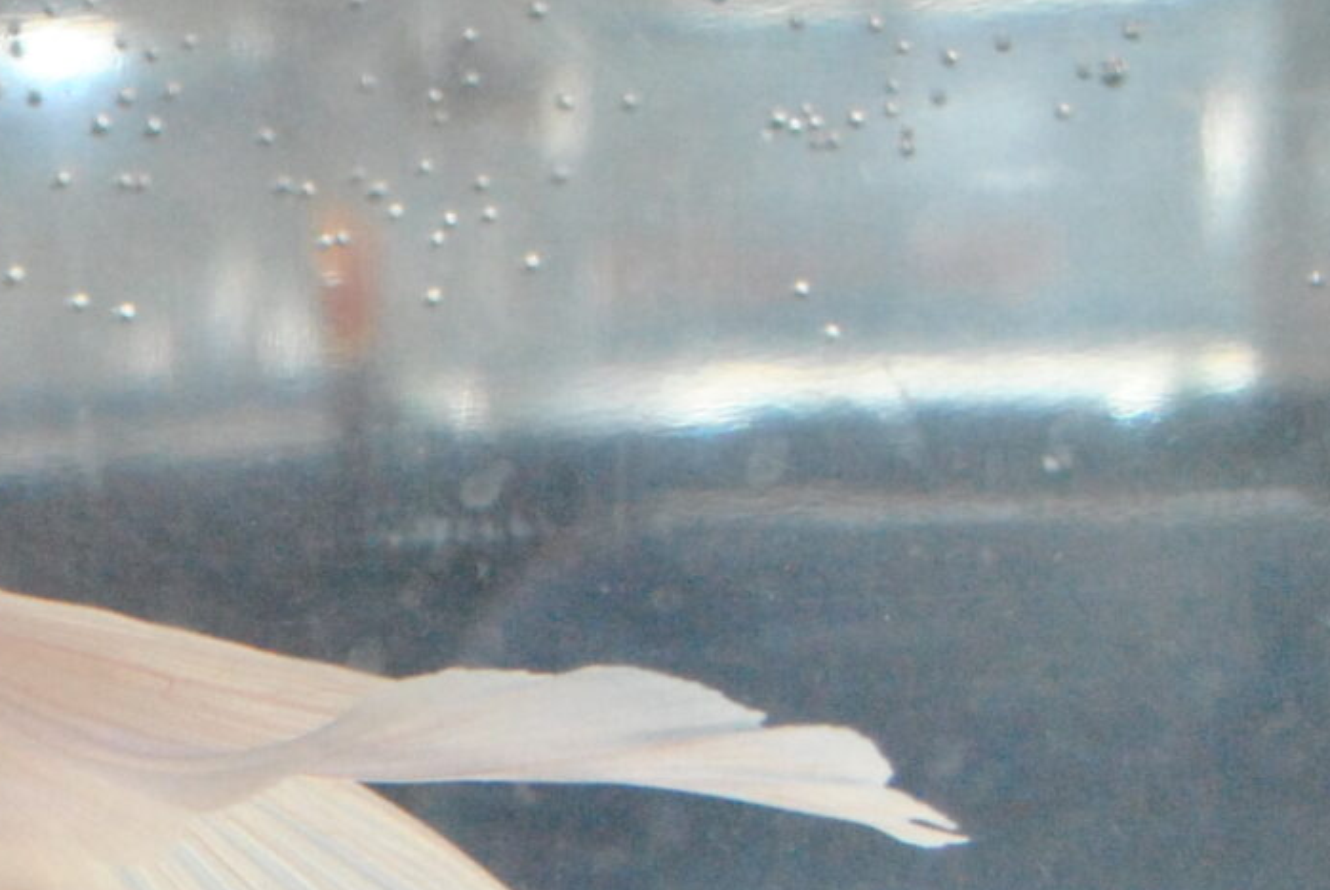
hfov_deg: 12.5
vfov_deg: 8.8
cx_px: -821
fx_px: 5695
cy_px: 1096
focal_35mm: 154
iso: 1600
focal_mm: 28
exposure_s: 1/100
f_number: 8
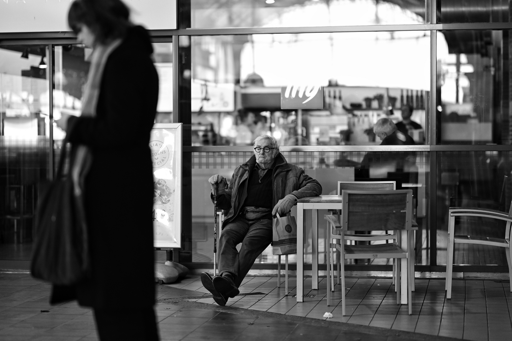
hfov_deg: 23.9
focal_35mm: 85
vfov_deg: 16.1
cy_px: 170
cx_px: 256
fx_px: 1208
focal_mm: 85
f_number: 1.4
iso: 1250
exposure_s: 1/2000
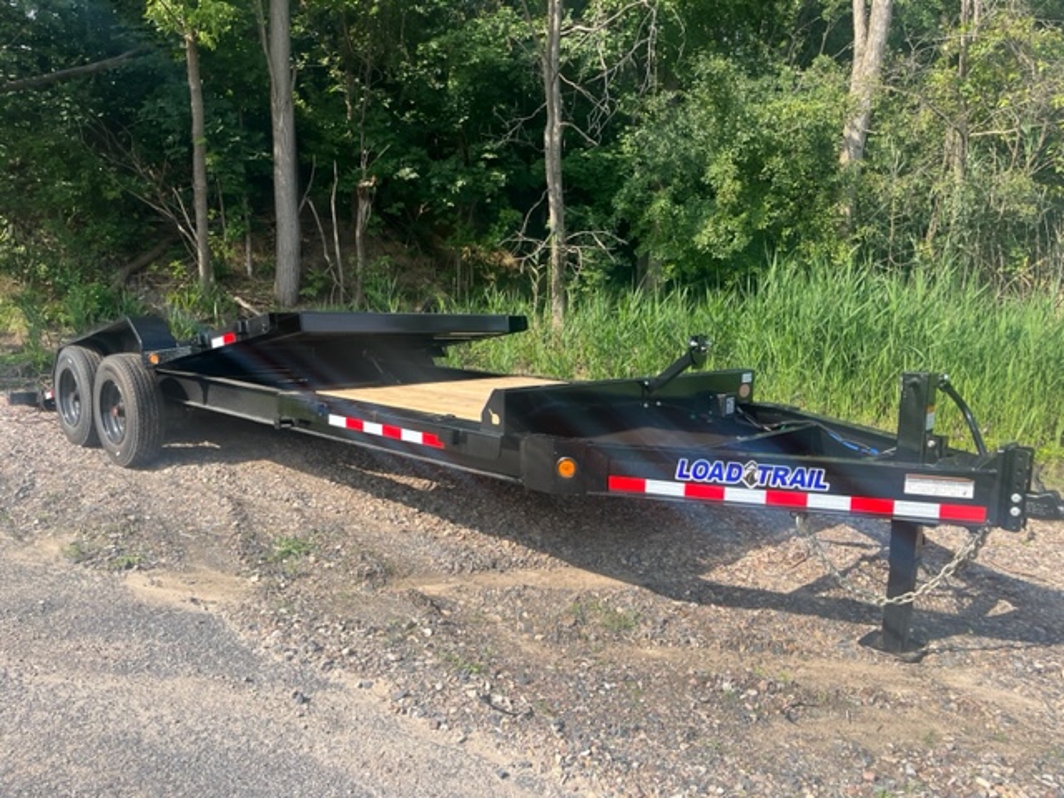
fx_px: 799
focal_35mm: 26
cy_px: 399
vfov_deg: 53.1
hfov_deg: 67.3
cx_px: 532
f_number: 1.6
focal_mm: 5.1
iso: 50
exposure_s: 1/1536
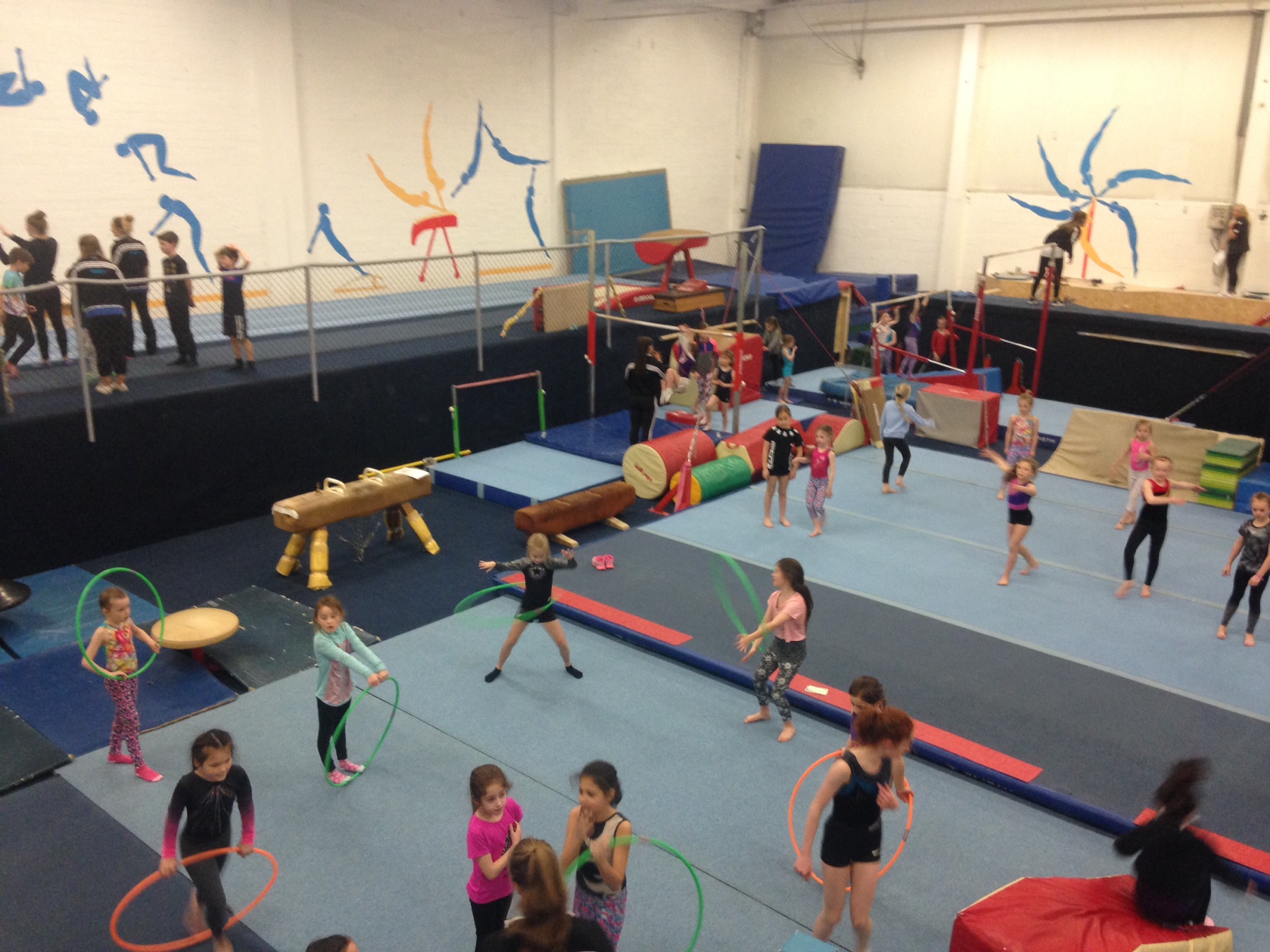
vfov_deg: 42.9
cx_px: 635
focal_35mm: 33
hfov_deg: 55.4
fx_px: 1211
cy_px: 476
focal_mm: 4.12
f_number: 2.4
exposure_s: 1/20
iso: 160
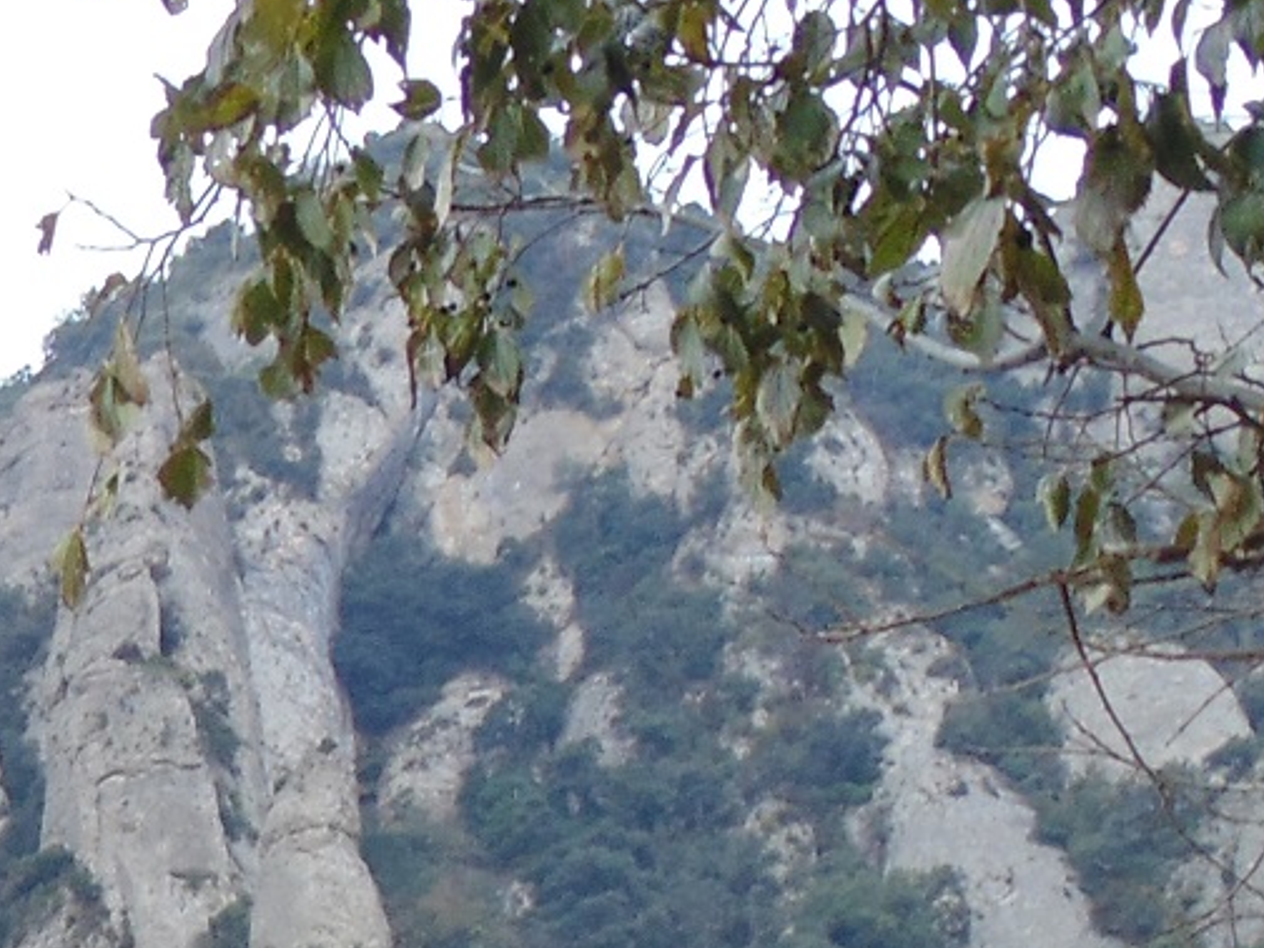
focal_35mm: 140
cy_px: 1272
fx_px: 5112
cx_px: -780
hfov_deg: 13.1
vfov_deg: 10.3
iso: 80
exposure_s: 1/50
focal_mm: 6.2
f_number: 3.4
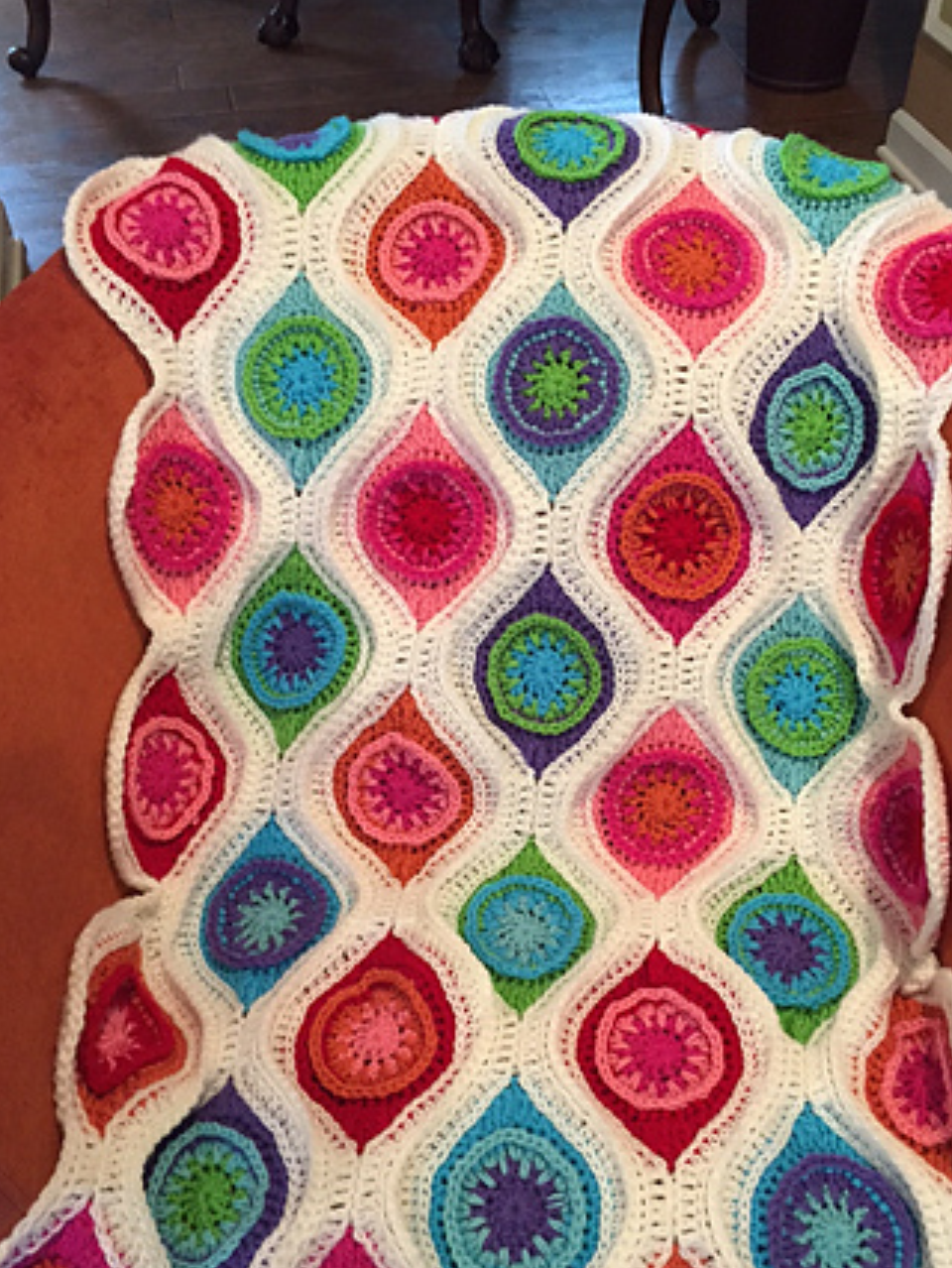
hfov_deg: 41.8
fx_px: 1245
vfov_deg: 53.9
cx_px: 510
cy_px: 688
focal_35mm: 34
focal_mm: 4.15
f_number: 2.2
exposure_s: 1/20
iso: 250
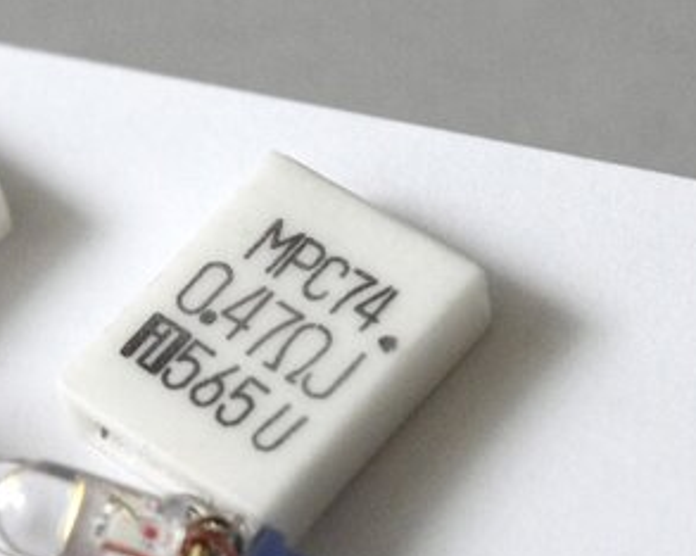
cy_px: 430
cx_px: 48
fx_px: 3479
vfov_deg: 9.1
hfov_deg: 11.3
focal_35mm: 169
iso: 6400
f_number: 8
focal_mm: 55
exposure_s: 1/1250
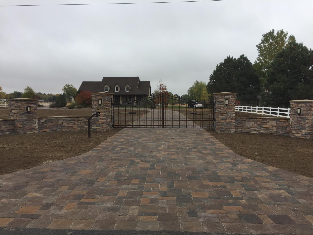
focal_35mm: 29
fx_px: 262
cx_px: 156
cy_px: 118
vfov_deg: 48.2
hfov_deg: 61.7
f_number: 2.2
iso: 32
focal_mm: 4.15
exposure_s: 1/1041
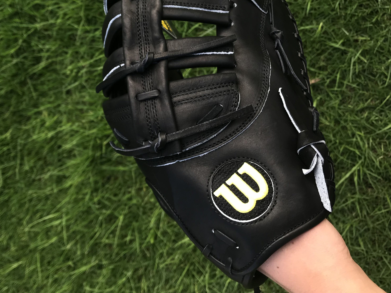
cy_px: 103
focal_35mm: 38
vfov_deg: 37.4
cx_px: 145
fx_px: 429
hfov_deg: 48.5
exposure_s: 1/184
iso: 20
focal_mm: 3.99
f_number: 1.8
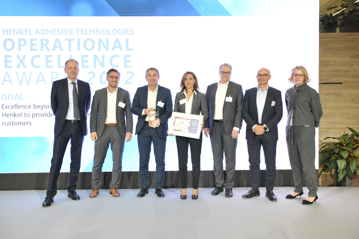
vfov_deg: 37.8
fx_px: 349
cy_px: 120
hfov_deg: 54.5
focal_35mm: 35
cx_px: 180
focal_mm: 35
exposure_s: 1/60
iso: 640
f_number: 4
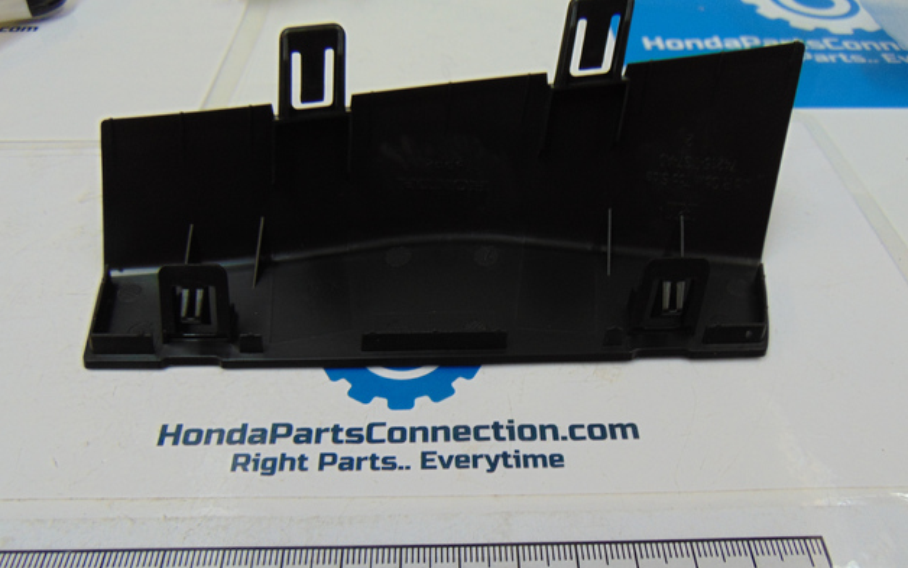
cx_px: 460
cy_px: 343
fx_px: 668
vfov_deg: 45.8
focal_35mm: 27
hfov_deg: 68.4
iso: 100
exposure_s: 1/30
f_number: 3
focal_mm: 4.5
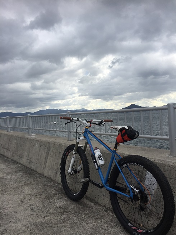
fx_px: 197
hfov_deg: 48.2
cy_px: 118
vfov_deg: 61.7
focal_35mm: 29
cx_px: 88
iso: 32
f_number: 2.2
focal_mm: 4.15
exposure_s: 1/1464
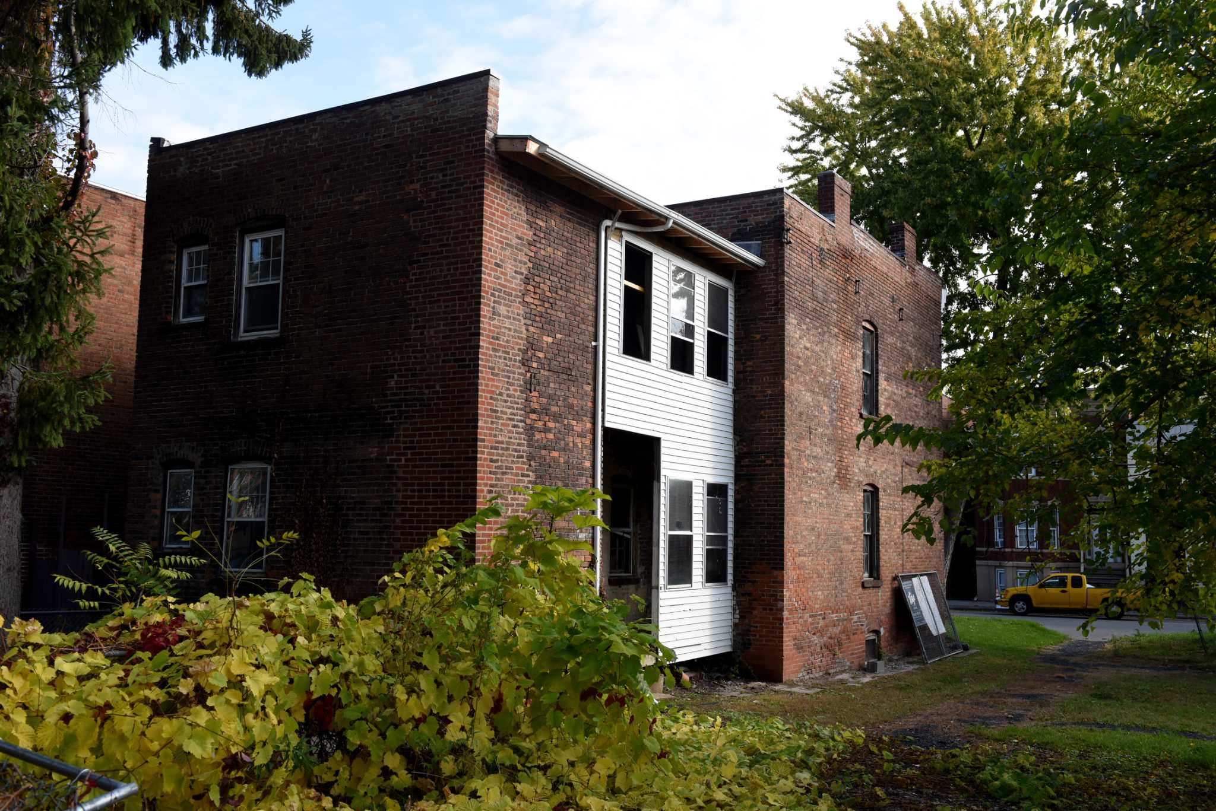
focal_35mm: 34
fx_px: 1149
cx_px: 608
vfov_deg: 38.9
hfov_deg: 55.8
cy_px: 406
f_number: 8
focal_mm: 34
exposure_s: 1/640
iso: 640
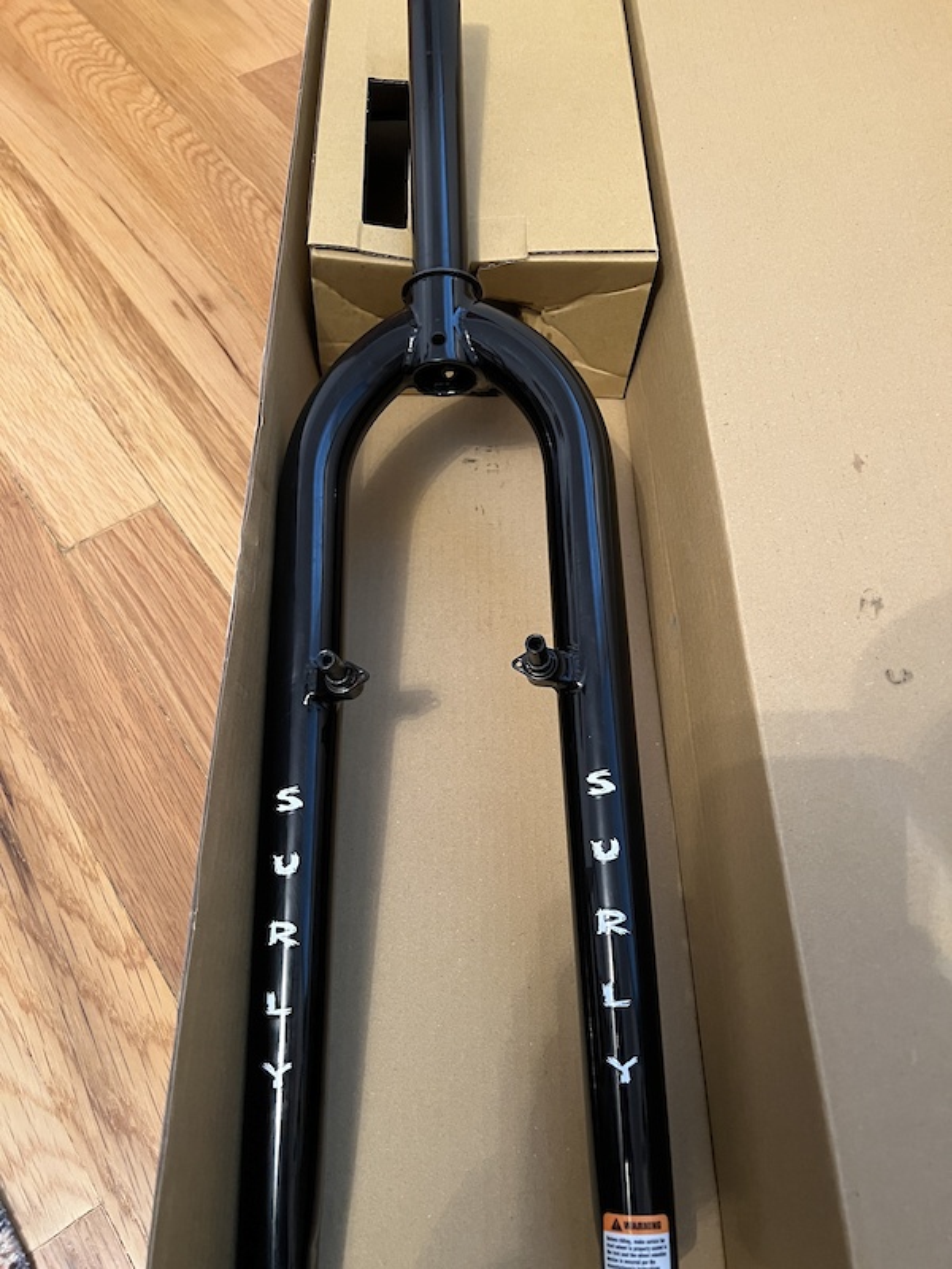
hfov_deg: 53.1
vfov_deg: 67.3
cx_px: 476
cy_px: 634
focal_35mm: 26
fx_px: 953
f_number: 1.5
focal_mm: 5.7
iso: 400
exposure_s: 1/40
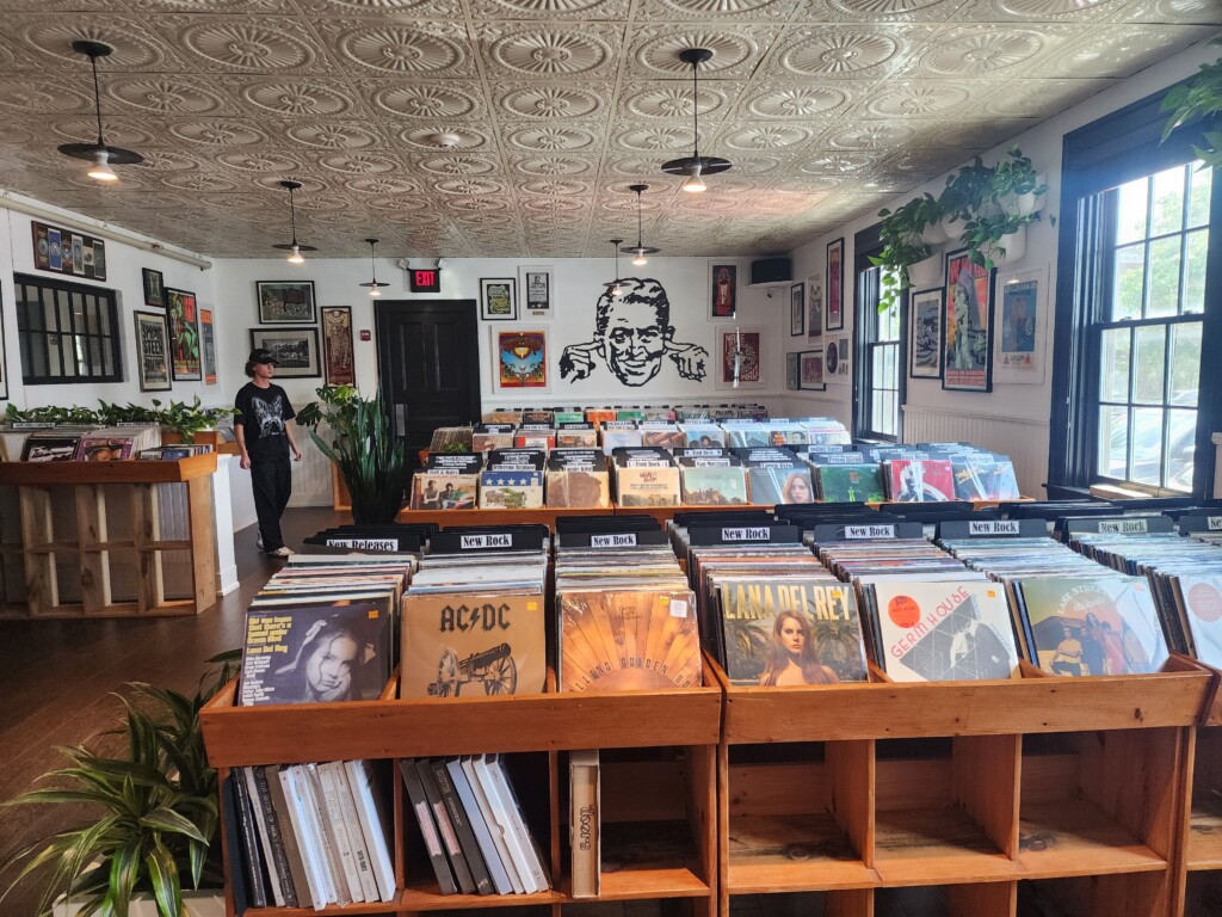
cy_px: 458
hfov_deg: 73.9
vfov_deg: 58.9
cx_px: 611
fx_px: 812
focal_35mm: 23
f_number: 1.8
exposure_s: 1/120
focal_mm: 6.4
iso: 200
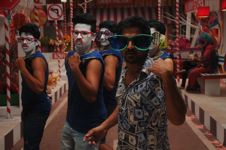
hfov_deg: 27.0
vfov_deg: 18.1
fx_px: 470
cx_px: 113
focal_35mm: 75
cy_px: 75
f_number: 4.8
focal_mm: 50
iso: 800
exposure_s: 1/80
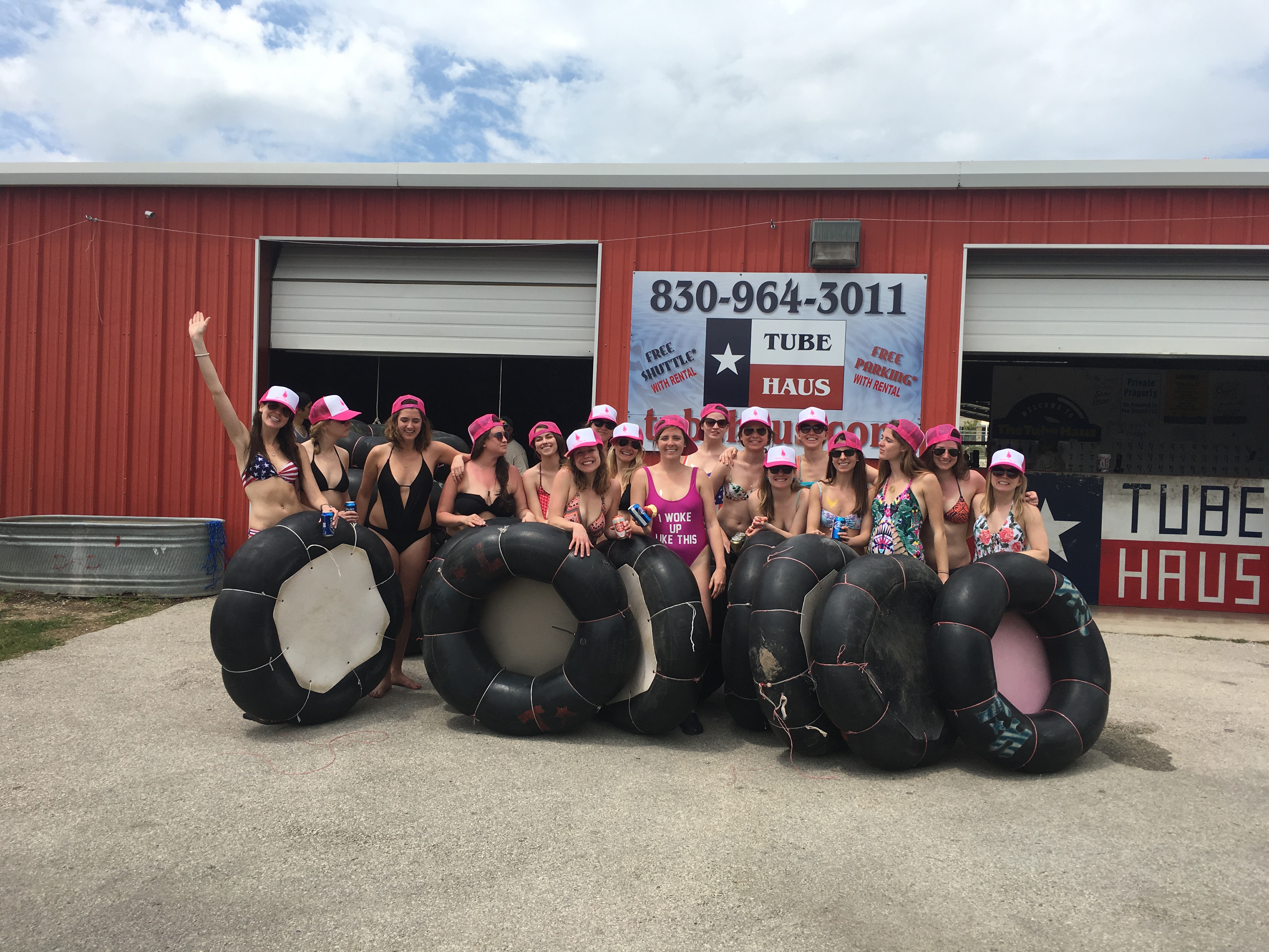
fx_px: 1063
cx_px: 634
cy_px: 476
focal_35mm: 29
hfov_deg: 61.7
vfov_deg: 48.2
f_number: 2.2
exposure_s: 1/1748
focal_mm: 4.15
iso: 25
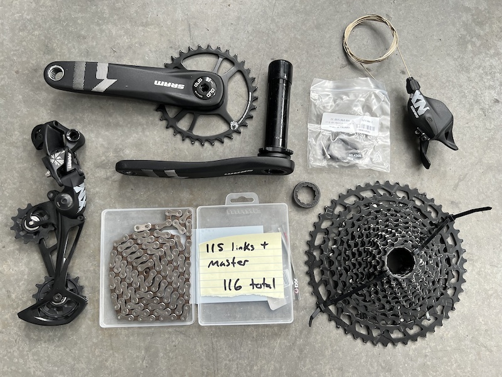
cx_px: 251
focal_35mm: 26
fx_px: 377
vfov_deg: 53.1
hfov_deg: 67.3
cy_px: 188
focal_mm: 5.7
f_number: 1.5
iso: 100
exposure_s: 1/121
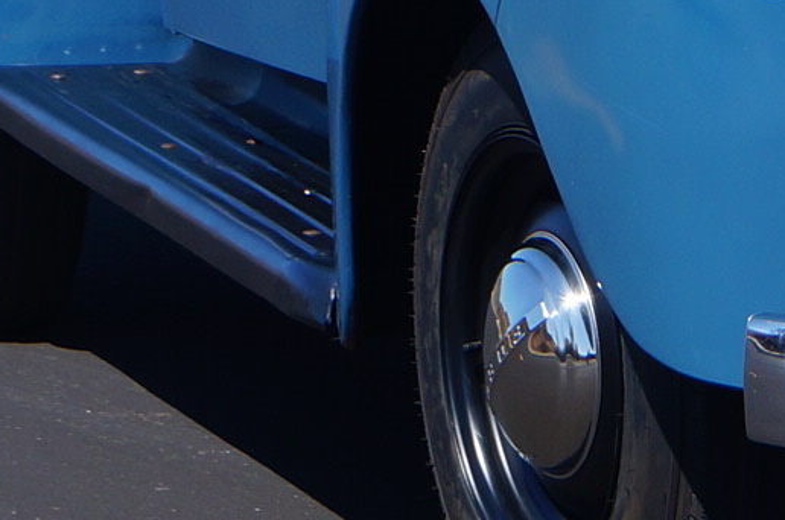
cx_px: 1120
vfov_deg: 3.5
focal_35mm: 391
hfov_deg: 5.2
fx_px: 8518
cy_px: -179
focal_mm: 55
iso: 100
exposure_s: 1/125
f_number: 11
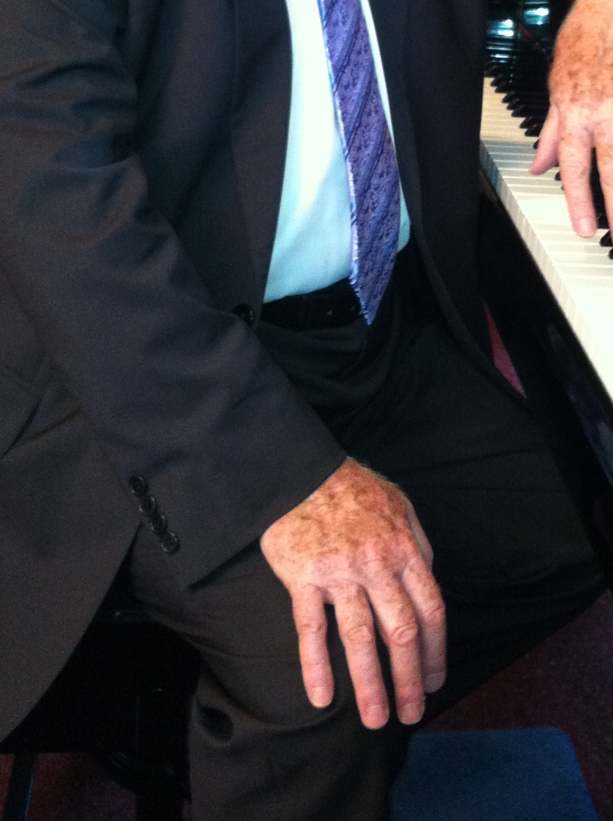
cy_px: 97
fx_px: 1539
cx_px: 424
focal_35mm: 65
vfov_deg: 28.8
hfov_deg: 22.4
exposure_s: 1/15
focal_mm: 3.85
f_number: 2.8
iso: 320
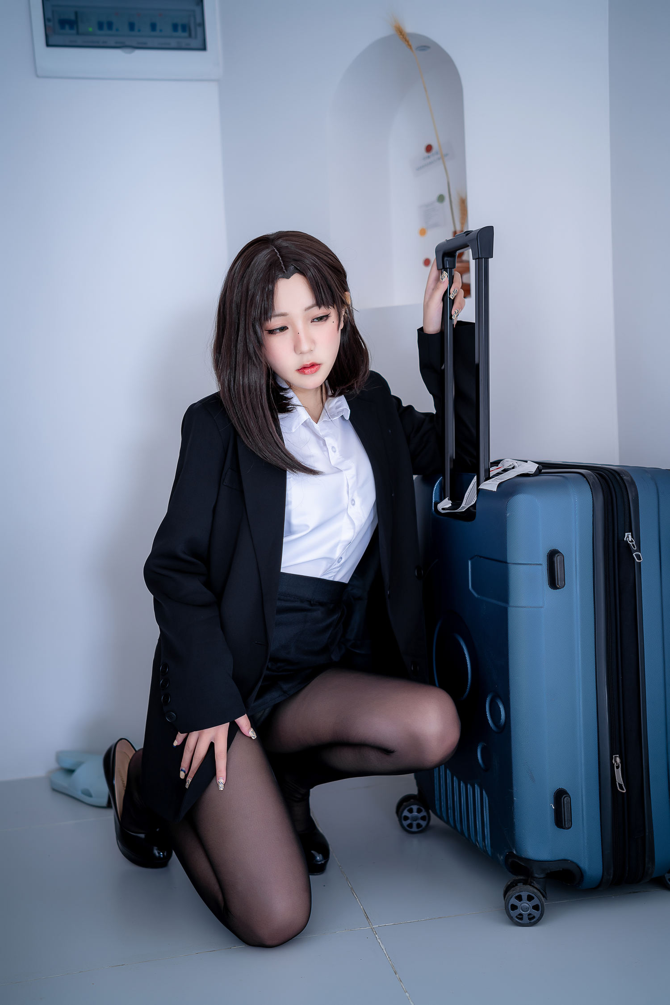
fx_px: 1117
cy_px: 502
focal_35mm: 40
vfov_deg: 48.5
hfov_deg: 33.4
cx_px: 335
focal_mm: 40
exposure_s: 1/13
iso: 64
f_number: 2
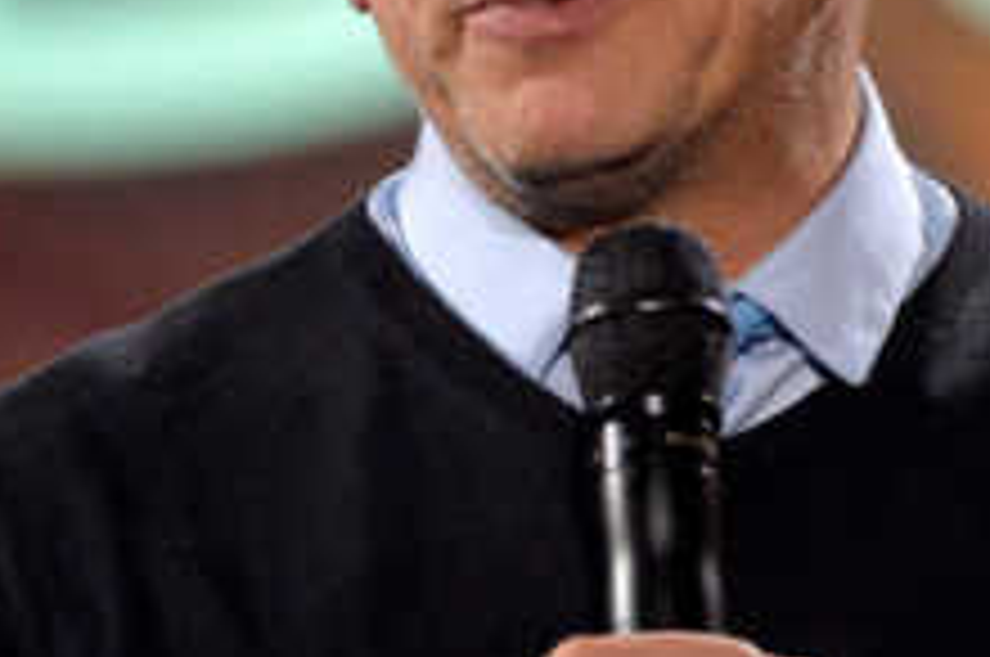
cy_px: 212
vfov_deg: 1.4
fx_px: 26800
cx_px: 1134
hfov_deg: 2.1
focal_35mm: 976
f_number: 5.6
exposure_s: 1/160
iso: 5000
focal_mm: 280
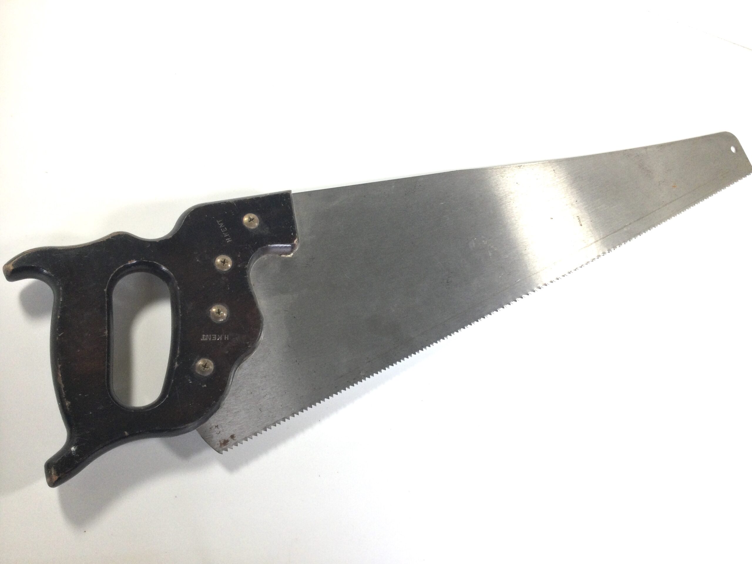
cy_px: 282
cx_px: 376
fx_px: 673
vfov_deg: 45.4
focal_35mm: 31
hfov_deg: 58.4
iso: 32
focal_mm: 3.3
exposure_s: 1/100
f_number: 2.4
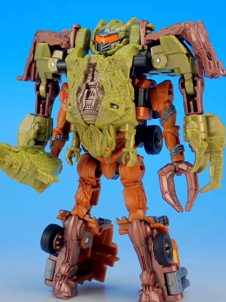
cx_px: 115
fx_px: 723
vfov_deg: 23.6
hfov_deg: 17.8
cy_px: 154
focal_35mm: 83
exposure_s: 1/20
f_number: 4.1
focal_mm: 13.65
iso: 100
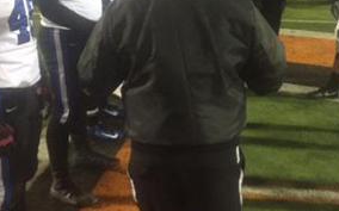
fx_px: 600
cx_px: 234
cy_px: 31
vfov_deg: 19.7
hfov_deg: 31.2
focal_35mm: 65
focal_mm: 4.15
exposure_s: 1/30
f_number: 2.2
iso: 250
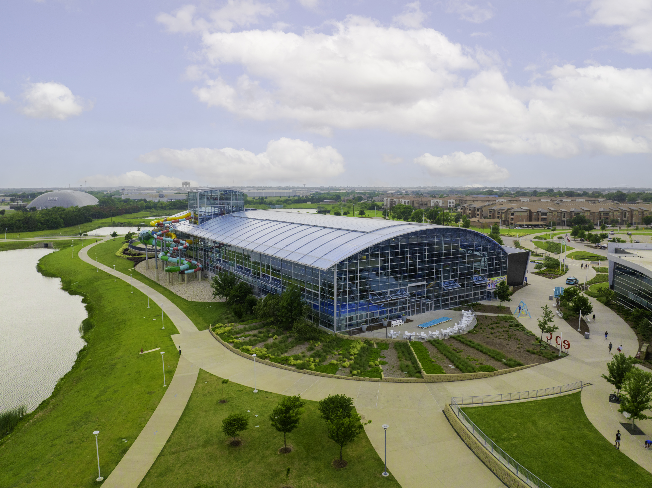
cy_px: 244
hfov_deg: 71.6
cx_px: 326
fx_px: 452
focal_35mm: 24
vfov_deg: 56.8
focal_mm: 12.29
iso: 120
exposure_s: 1/1000
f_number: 2.8
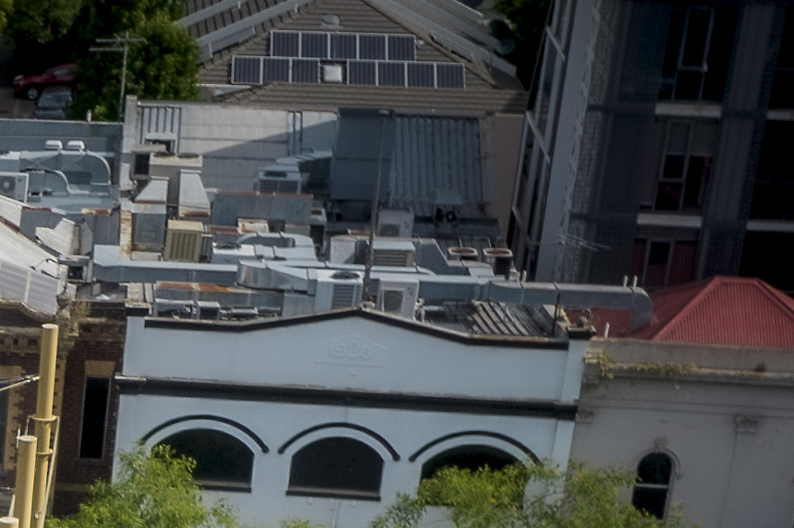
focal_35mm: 140
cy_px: 1233
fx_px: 3086
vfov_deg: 8.9
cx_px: -652
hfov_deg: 13.2
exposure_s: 1/1000
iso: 100
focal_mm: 8.38
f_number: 2.8
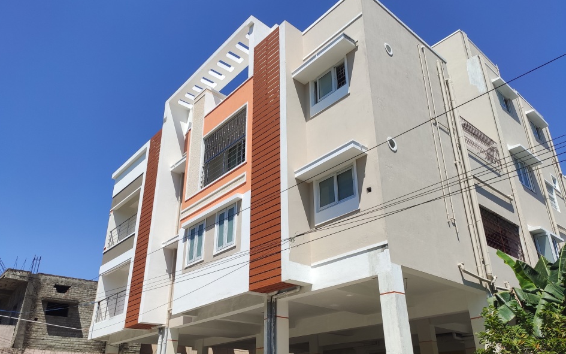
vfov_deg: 44.4
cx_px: 279
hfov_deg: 66.5
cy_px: 207
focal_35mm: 28
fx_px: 432
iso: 112
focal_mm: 4.77
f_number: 1.75
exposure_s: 1/2018
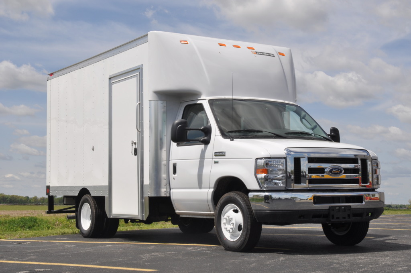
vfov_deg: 22.6
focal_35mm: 60
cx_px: 206
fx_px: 684
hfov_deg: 33.4
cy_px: 136
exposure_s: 1/200
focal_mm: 40
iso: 200
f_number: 14
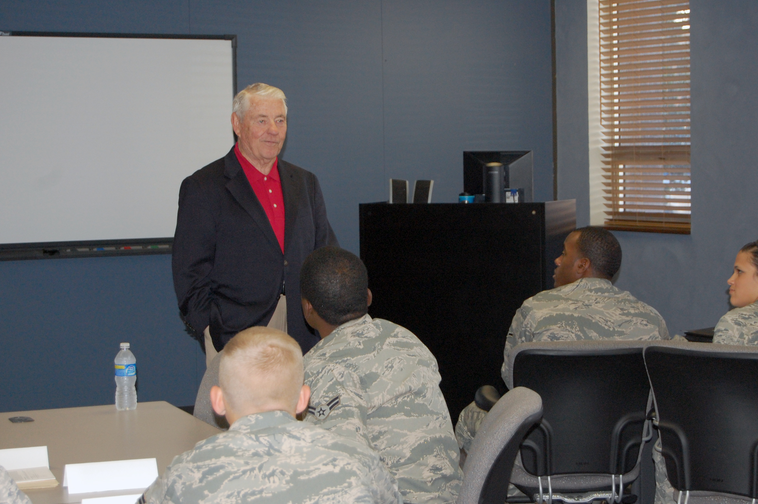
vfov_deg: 16.0
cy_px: 244
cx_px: 409
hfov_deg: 23.9
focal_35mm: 85
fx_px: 1788
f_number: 5.6
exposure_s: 1/60
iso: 800
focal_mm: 50
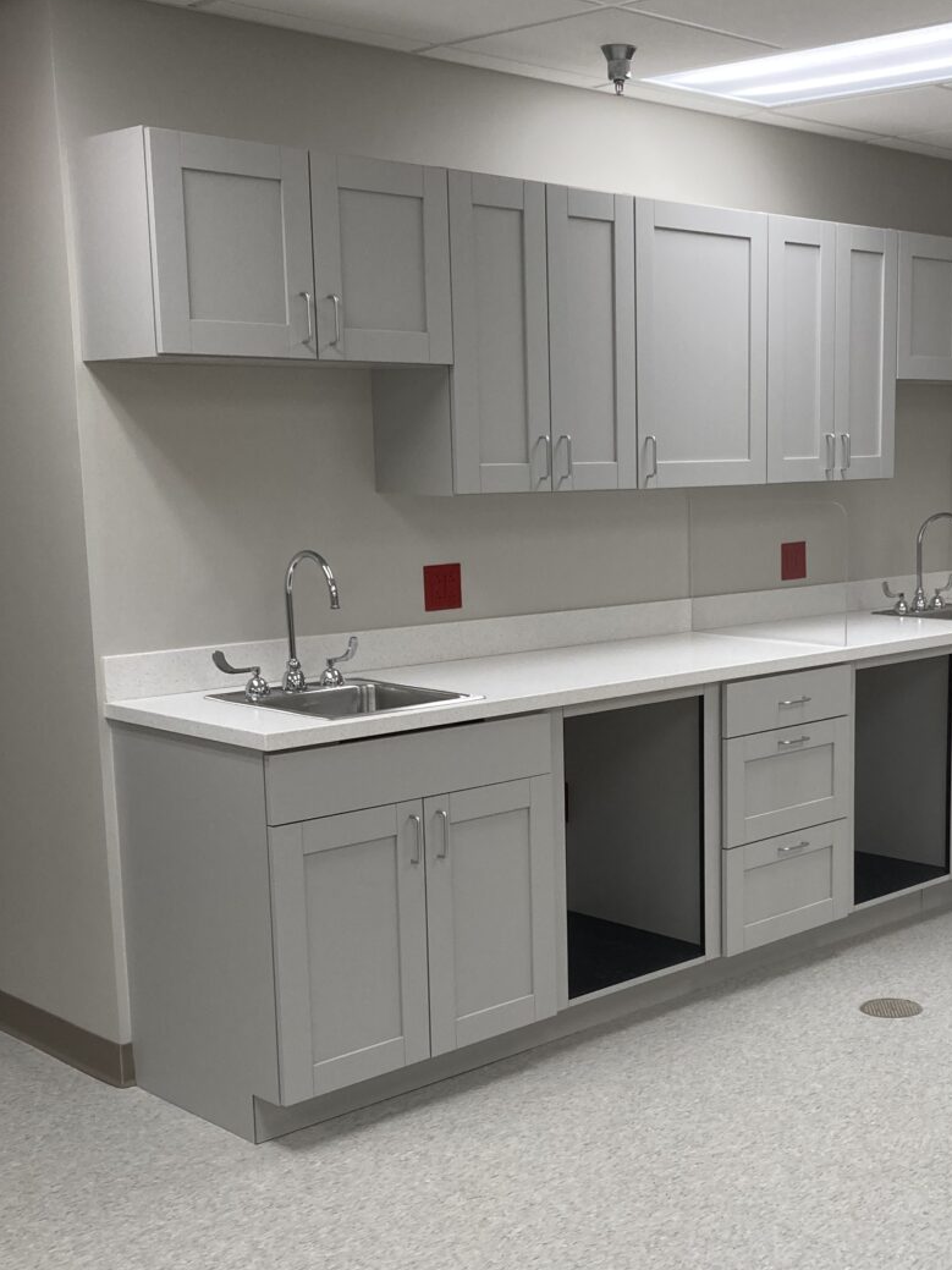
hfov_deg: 31.1
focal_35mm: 46
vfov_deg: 41.1
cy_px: 739
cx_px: 694
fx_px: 1687
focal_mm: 3.99
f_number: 1.8
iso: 64
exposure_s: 1/101
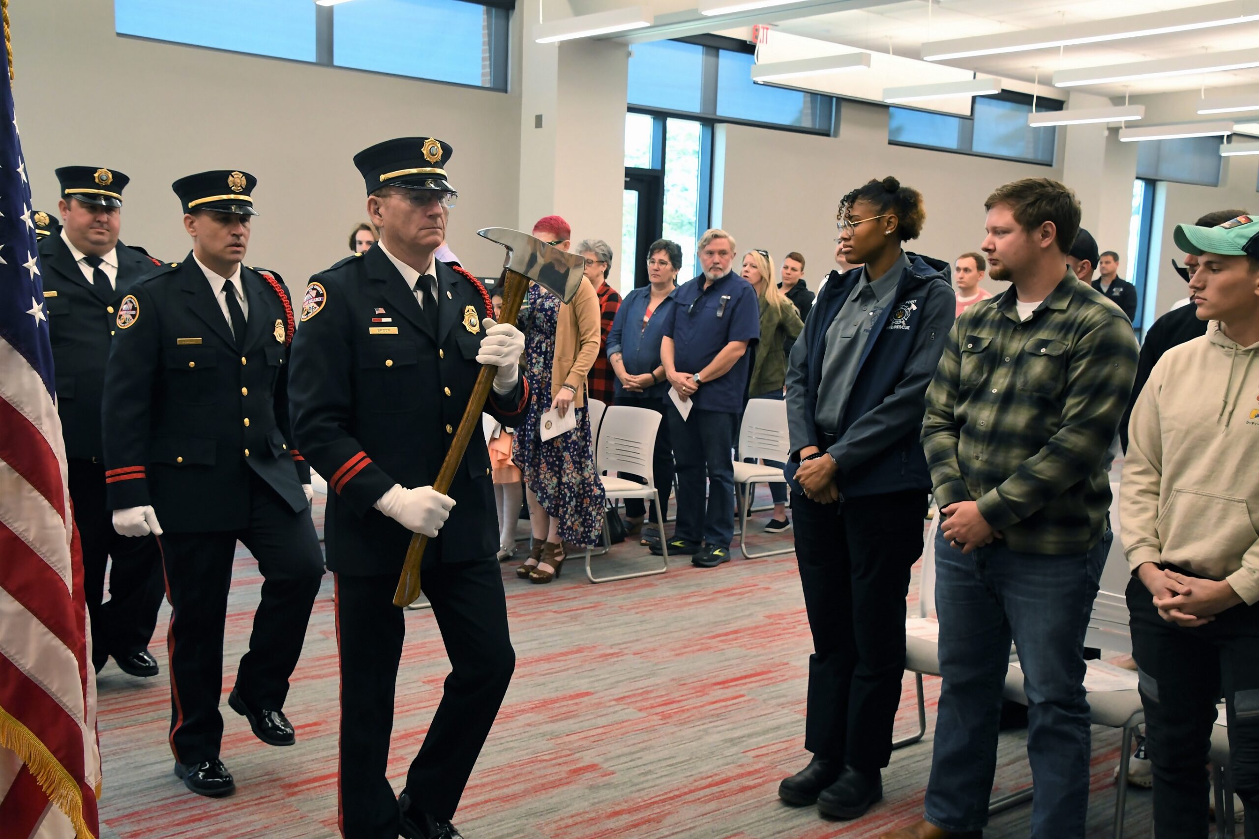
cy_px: 420
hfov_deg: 49.6
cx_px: 630
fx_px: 1364
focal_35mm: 39
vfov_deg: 34.2
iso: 2000
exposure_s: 1/200
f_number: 7.1
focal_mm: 26
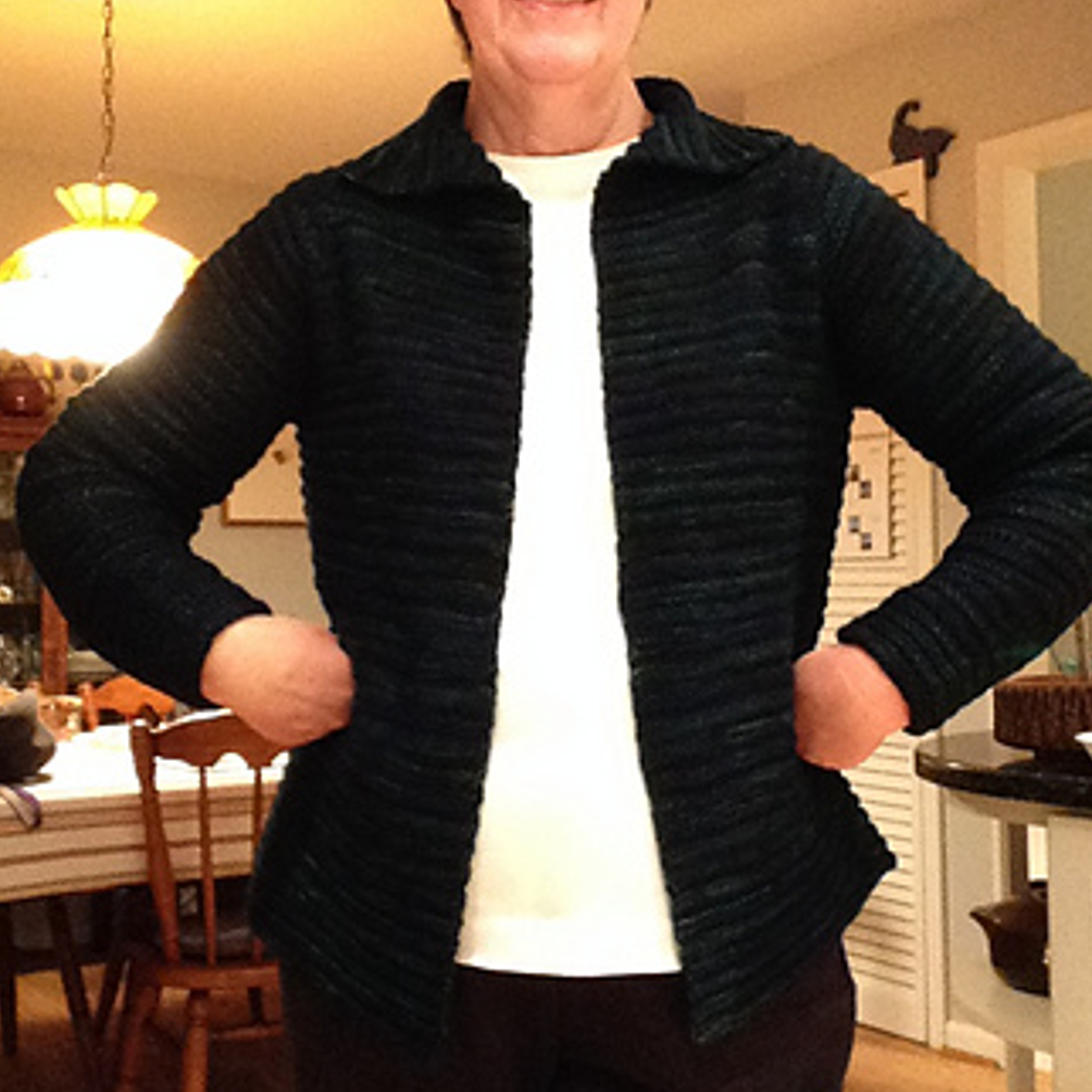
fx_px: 1713
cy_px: 512
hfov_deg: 35.4
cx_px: 558
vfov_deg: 35.3
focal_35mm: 48
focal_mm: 2.18
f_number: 2.4
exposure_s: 1/15
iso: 320
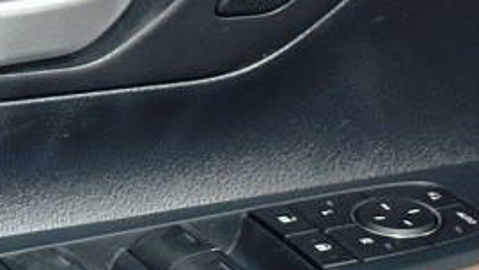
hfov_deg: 10.8
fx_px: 2515
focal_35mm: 198
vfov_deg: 6.1
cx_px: 2
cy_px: 153
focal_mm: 6.86
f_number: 1.78
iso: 500
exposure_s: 1/40
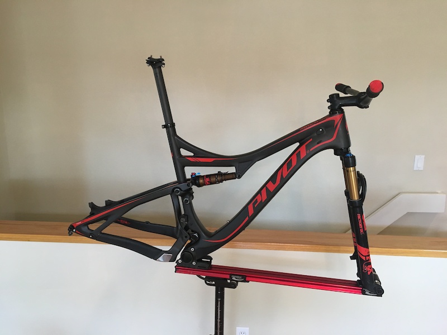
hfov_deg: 61.7
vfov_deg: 48.2
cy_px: 168
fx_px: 374
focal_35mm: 29
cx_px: 224
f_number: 2.2
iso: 100
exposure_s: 1/30
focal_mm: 4.15
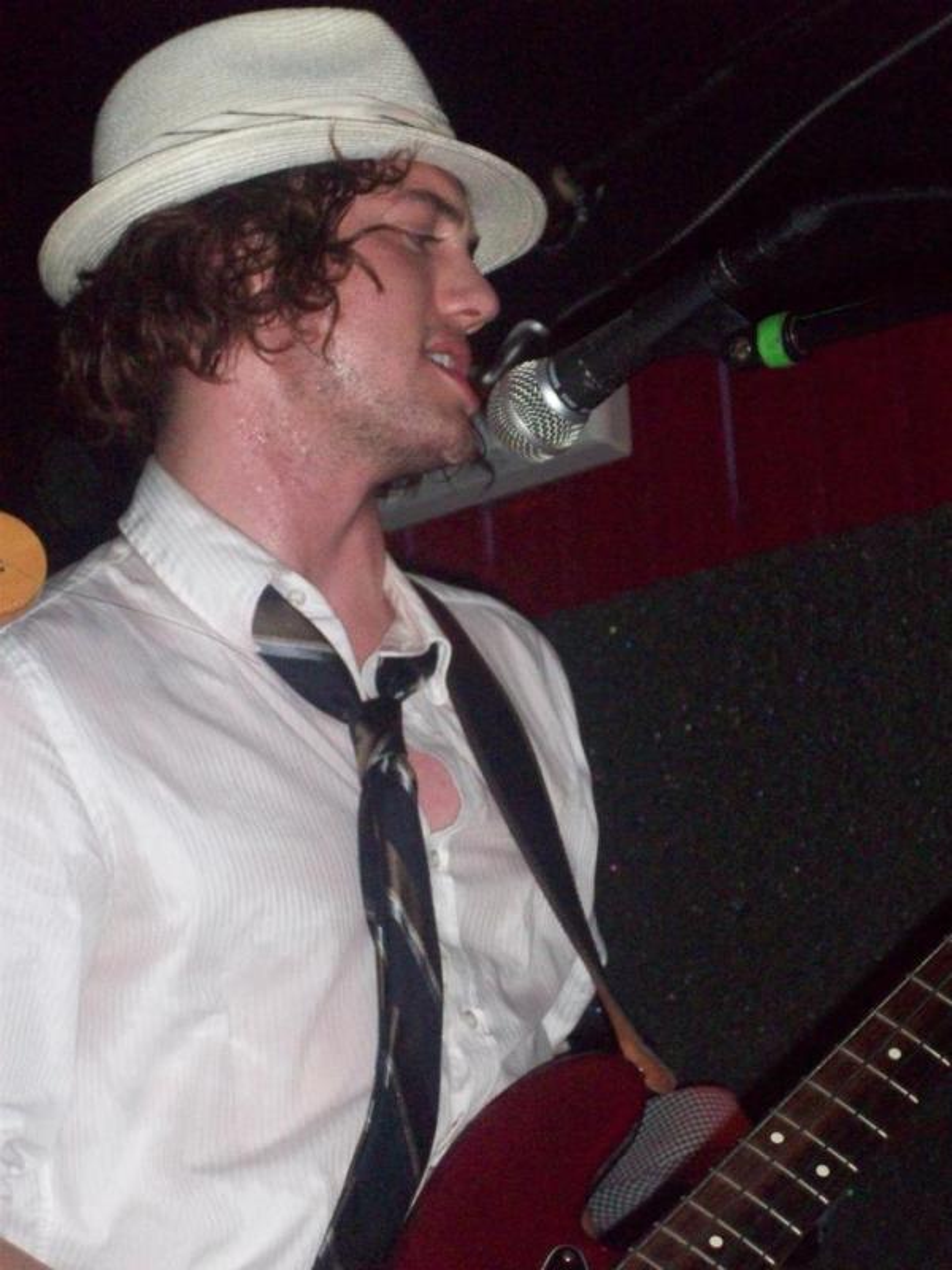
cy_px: 635
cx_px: 476
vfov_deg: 17.7
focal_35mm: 111
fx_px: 4070
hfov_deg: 13.3
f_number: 5.2
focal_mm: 18.6
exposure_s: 1/257
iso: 400
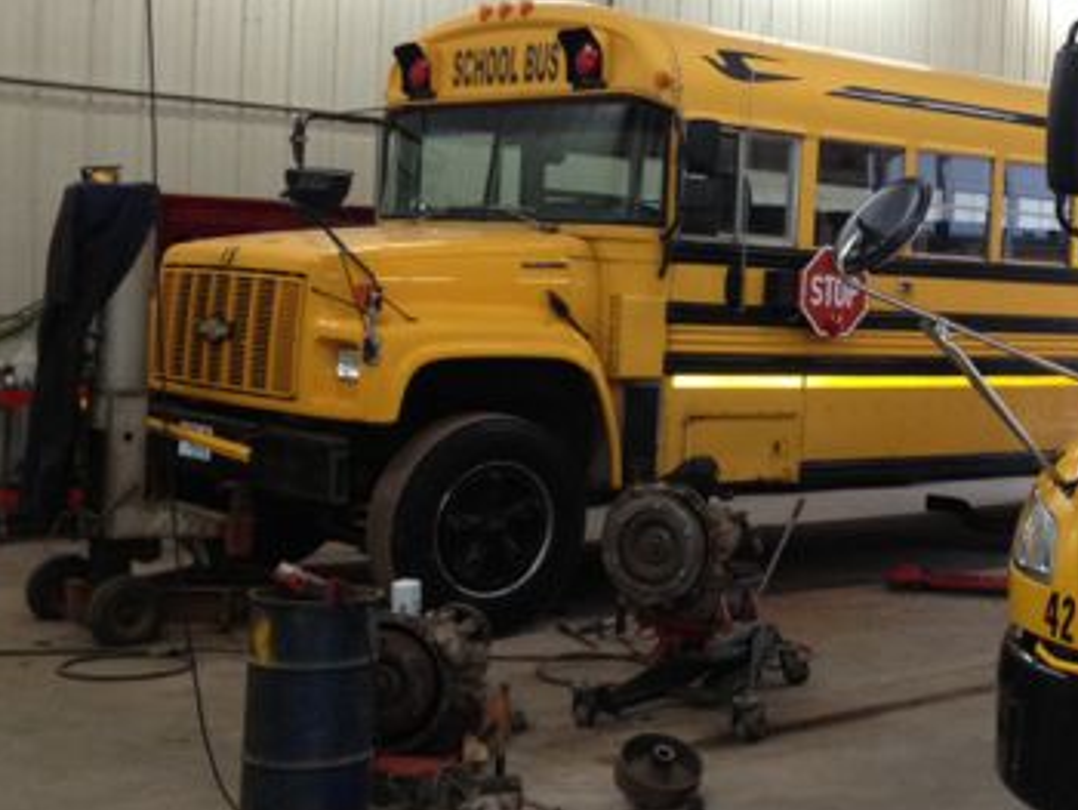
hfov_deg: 29.2
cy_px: 293
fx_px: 1994
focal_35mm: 64
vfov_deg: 22.9
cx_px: 930
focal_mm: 4.28
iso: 125
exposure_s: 1/20
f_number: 2.4
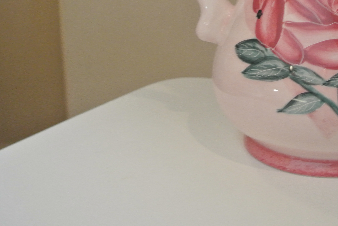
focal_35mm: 50
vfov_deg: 26.2
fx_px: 470
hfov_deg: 37.8
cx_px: 280
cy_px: 23
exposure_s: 1/60
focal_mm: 10
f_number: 3.5
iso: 800
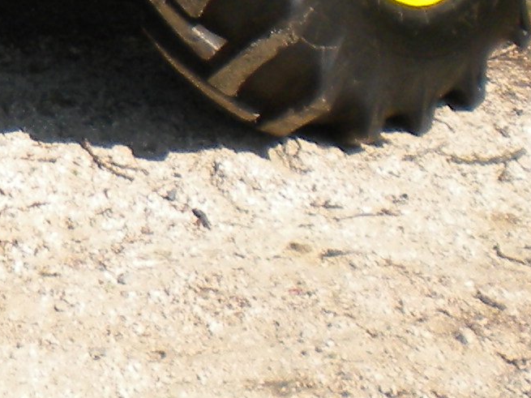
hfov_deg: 9.5
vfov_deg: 7.3
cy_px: -409
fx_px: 2991
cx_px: -503
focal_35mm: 195
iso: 80
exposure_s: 1/518
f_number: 4.6
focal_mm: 6.3
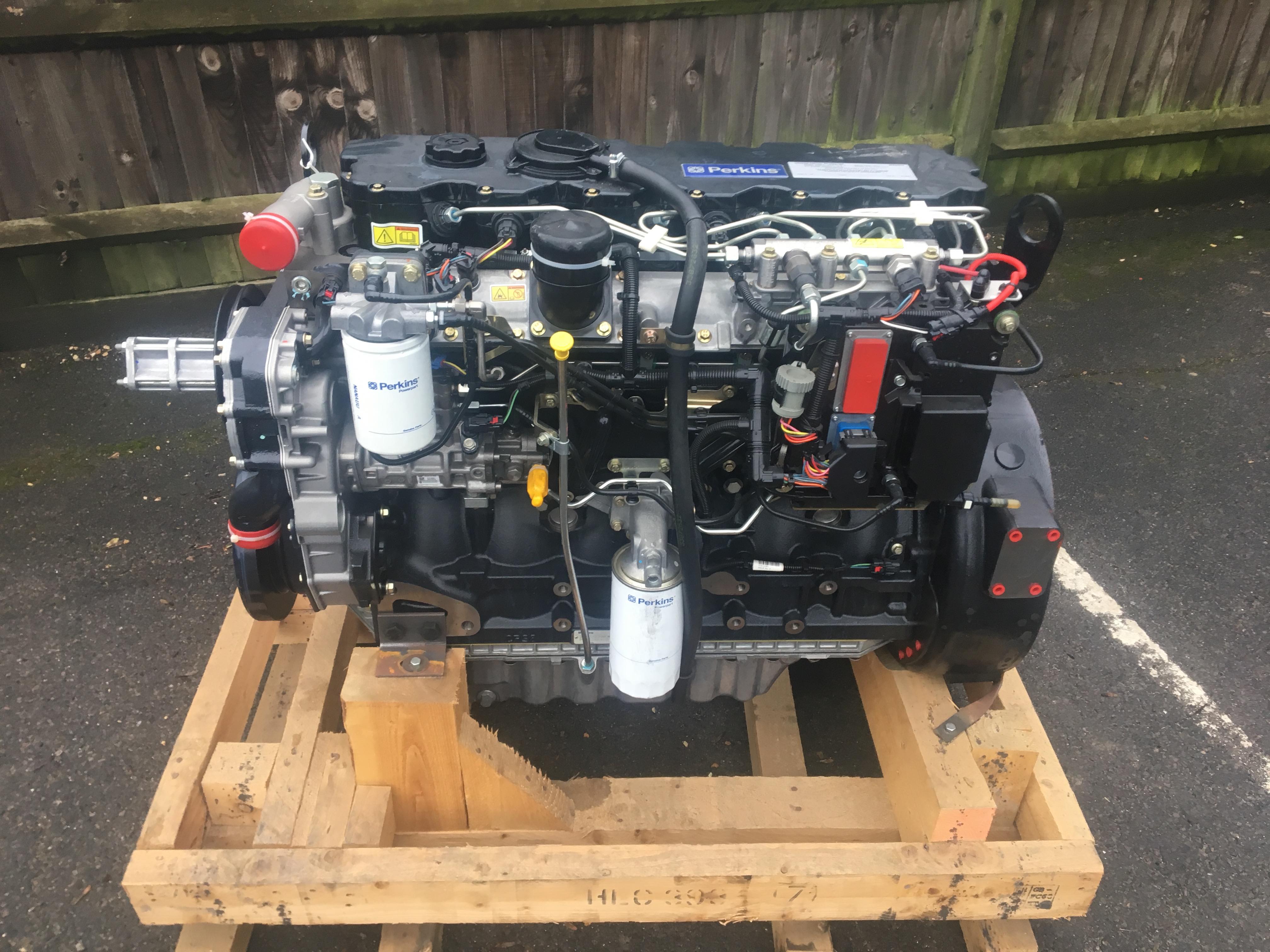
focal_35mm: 29
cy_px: 476
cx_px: 635
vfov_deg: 48.2
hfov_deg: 61.7
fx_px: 1064
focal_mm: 4.15
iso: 32
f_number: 2.2
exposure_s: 1/33
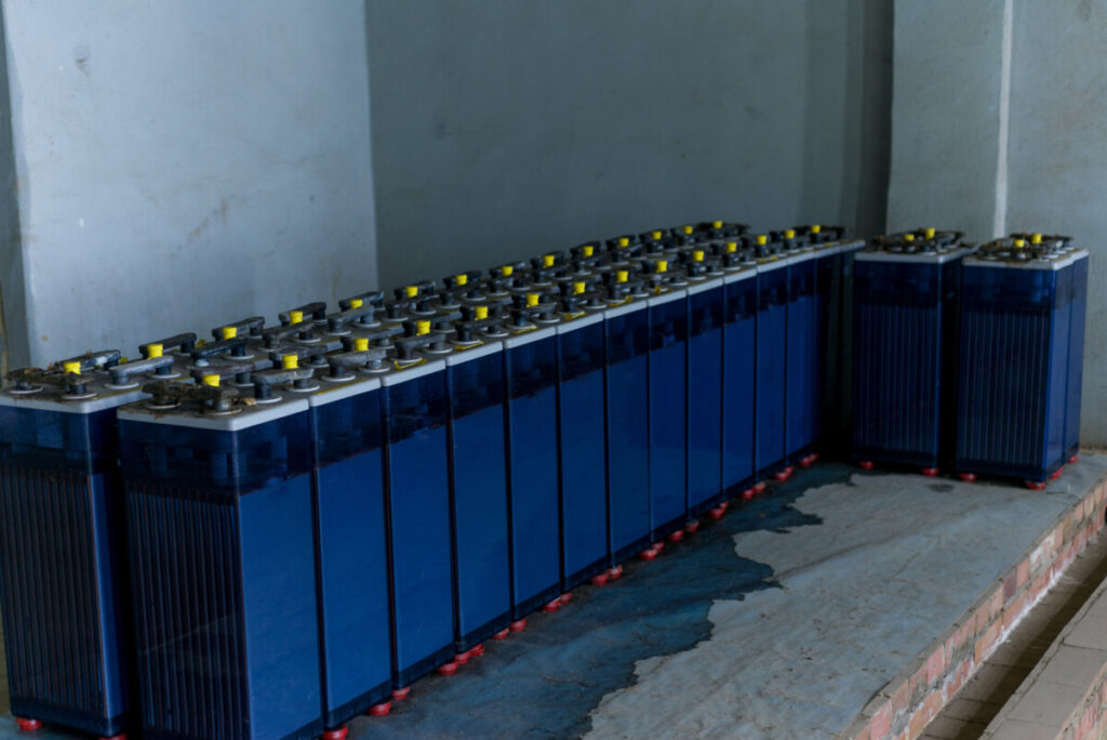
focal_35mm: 50
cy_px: 370
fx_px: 1538
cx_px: 554
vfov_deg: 27.0
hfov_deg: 39.6
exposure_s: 1/100
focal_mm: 50
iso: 250
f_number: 2.8
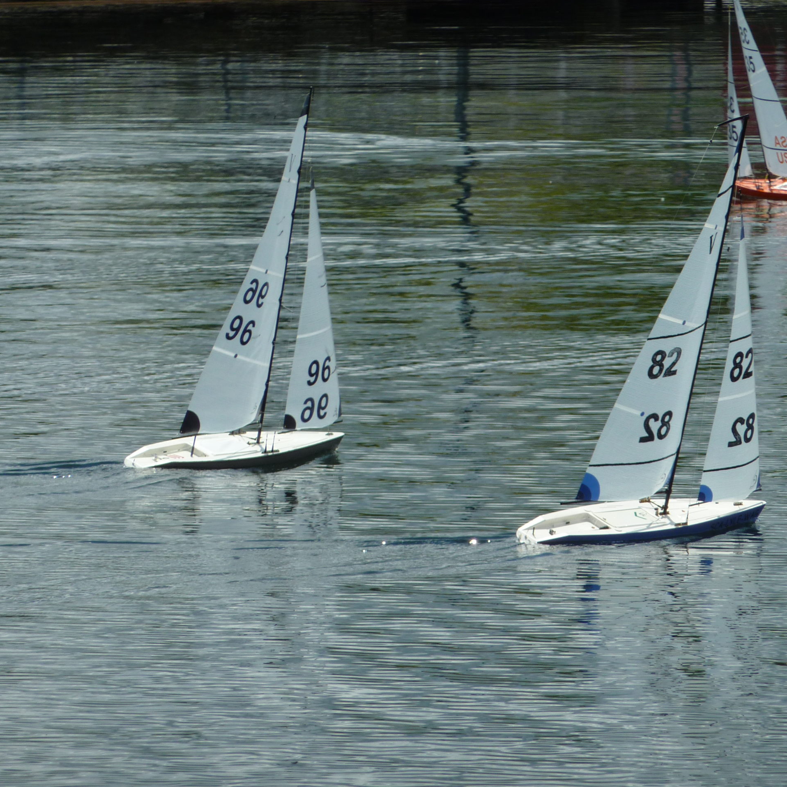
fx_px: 7897
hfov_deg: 5.7
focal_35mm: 307
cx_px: 499
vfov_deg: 5.7
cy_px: 394
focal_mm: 42.6
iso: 100
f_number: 5.6
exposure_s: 1/800
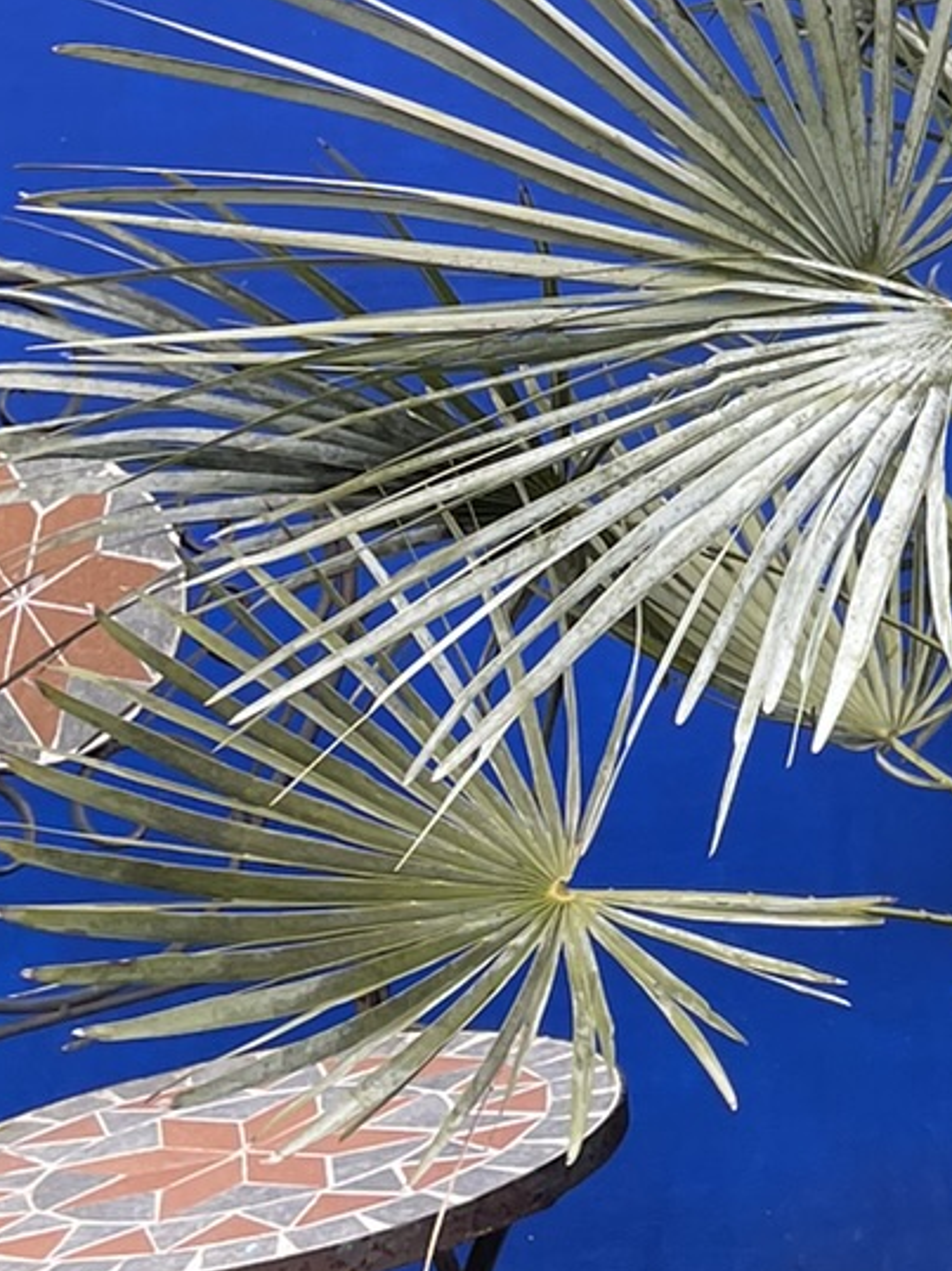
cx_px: 1630
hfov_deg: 13.6
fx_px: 3633
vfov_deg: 19.5
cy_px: 111
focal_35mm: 99
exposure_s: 1/296
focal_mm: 4.2
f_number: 1.6
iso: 32
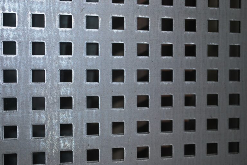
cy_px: 82
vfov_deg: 20.2
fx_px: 464
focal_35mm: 68
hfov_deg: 29.8
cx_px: 124
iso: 200
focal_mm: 45
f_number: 5.3
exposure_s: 1/60
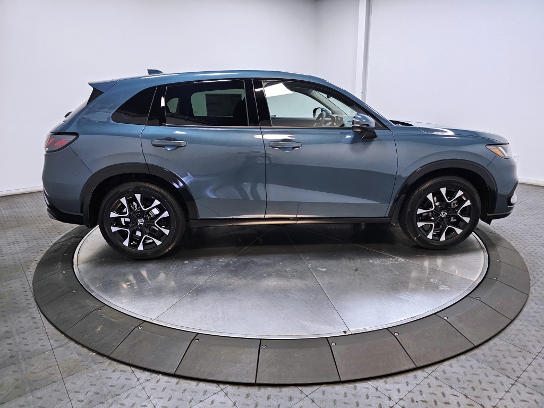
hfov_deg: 73.9
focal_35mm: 23
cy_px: 204
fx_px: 361
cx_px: 272
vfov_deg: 58.9
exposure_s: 1/120
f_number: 1.7
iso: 1000
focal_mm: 6.3
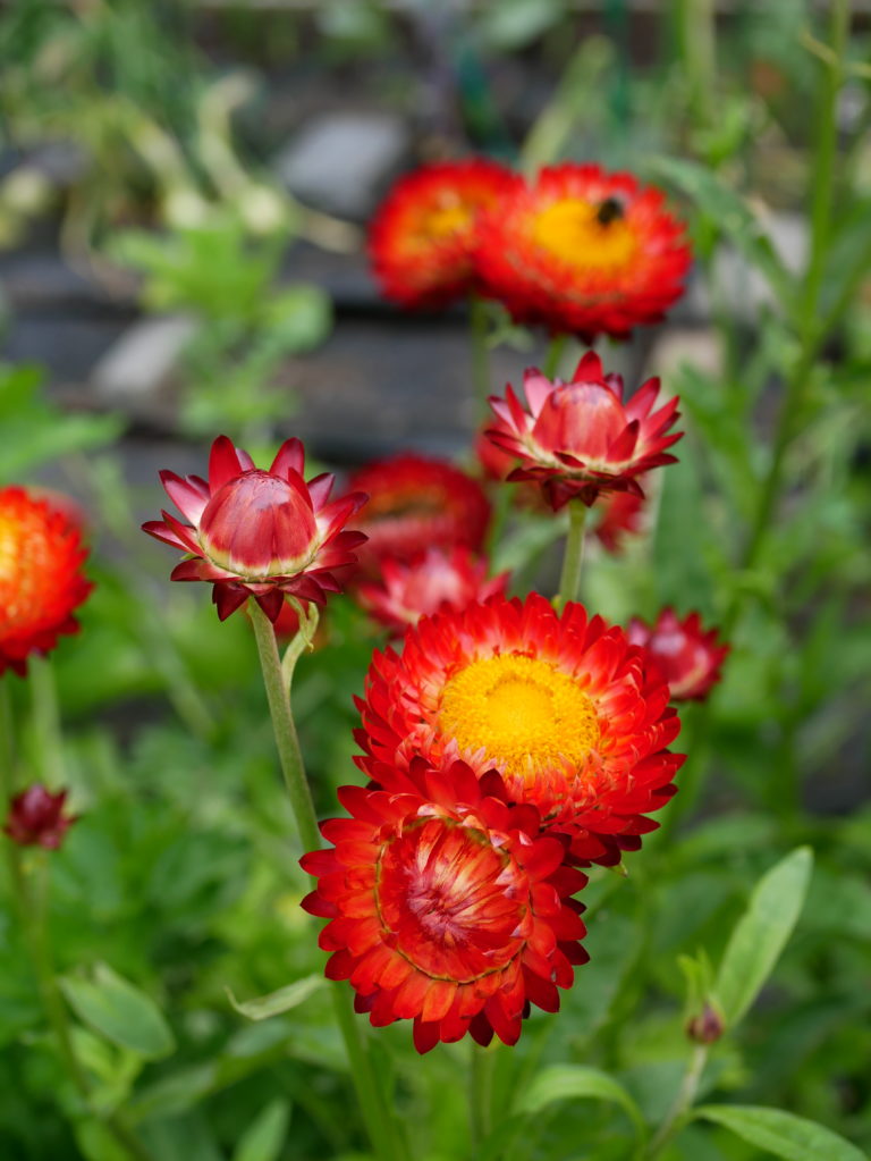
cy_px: 580
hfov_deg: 24.4
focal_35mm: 60
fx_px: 2012
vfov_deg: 32.2
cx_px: 436
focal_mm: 30
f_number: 4.5
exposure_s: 1/250
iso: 200
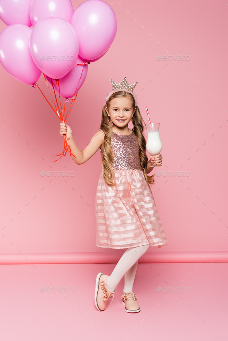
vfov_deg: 35.6
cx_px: 114
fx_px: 532
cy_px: 170
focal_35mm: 56
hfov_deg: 24.2
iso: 160
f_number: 5
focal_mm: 56
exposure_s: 1/160
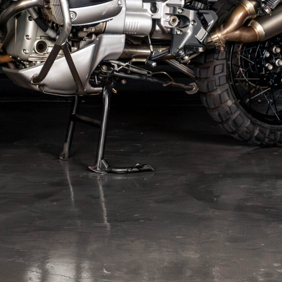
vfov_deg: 13.2
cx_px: 69
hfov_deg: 13.5
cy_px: -35
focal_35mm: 129
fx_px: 1189
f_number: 4
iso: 4000
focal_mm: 30
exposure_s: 1/60
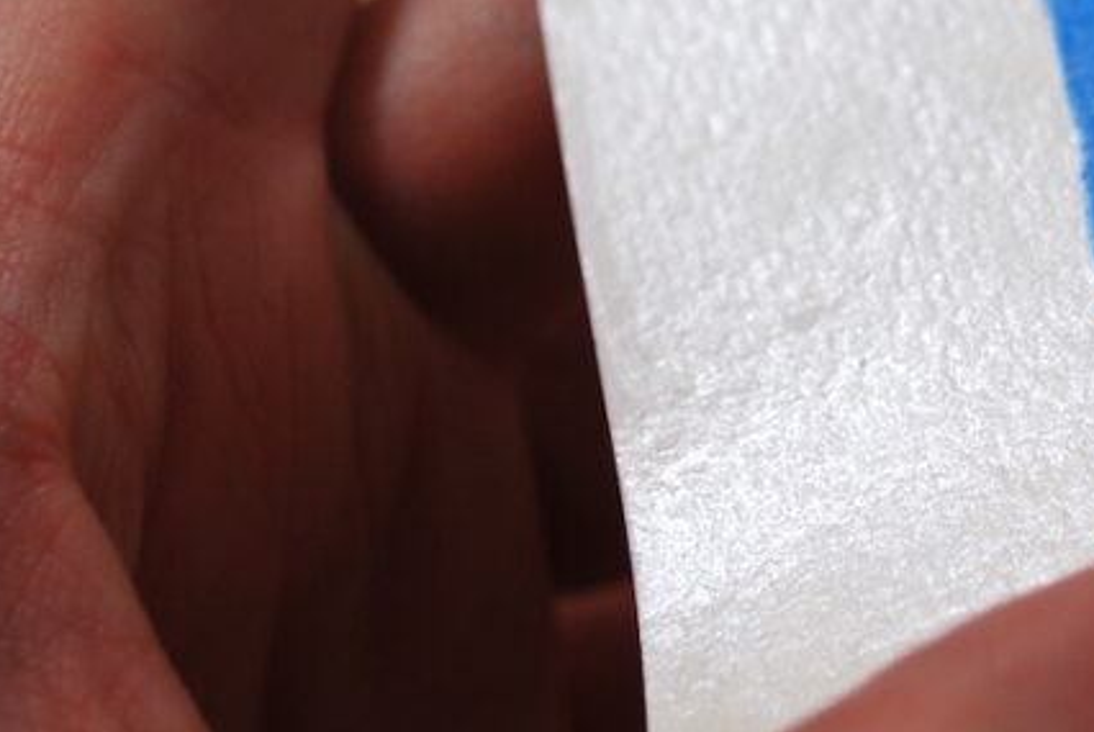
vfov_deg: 13.4
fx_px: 3072
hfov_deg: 19.8
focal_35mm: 101
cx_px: 966
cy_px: -30
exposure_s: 1/40
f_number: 4.5
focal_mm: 28
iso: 200
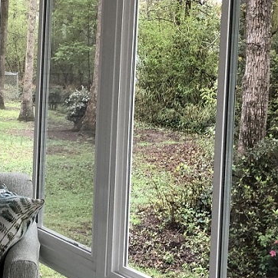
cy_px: 93
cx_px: 36
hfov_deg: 20.8
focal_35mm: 82
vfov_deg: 21.1
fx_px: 745
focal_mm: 3.99
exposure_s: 1/20
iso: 40
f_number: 1.8
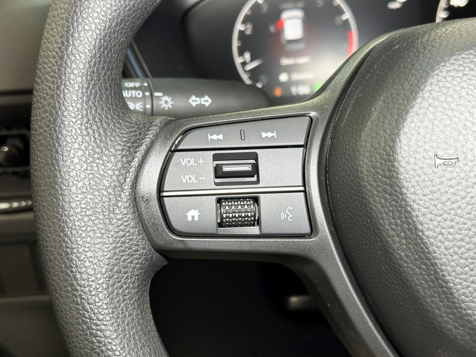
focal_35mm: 48
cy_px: 178
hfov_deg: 39.7
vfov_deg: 30.3
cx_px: 238
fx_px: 660
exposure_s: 1/40
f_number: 1.78
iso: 320
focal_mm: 6.86
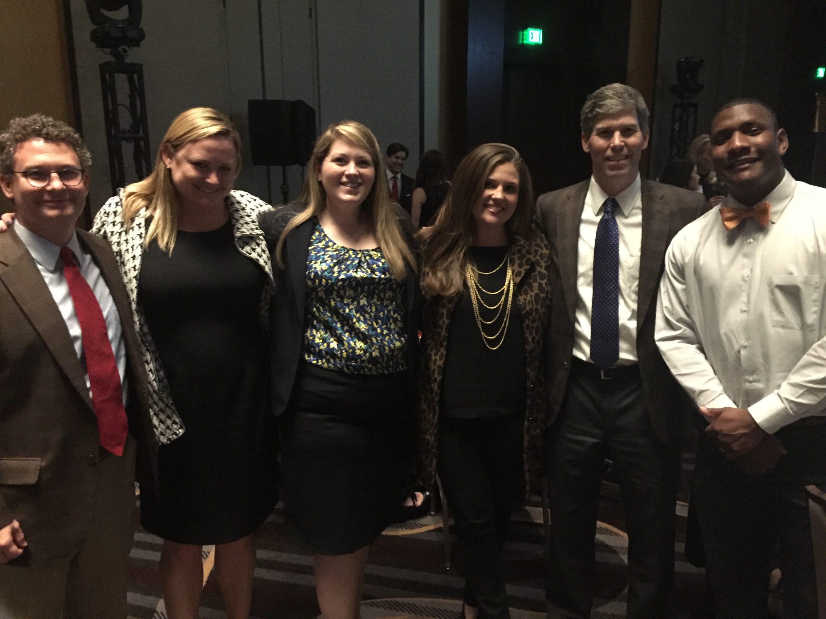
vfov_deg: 48.2
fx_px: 692
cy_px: 310
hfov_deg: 61.7
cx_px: 413
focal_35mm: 29
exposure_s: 1/15
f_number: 2.2
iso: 1000
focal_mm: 4.15
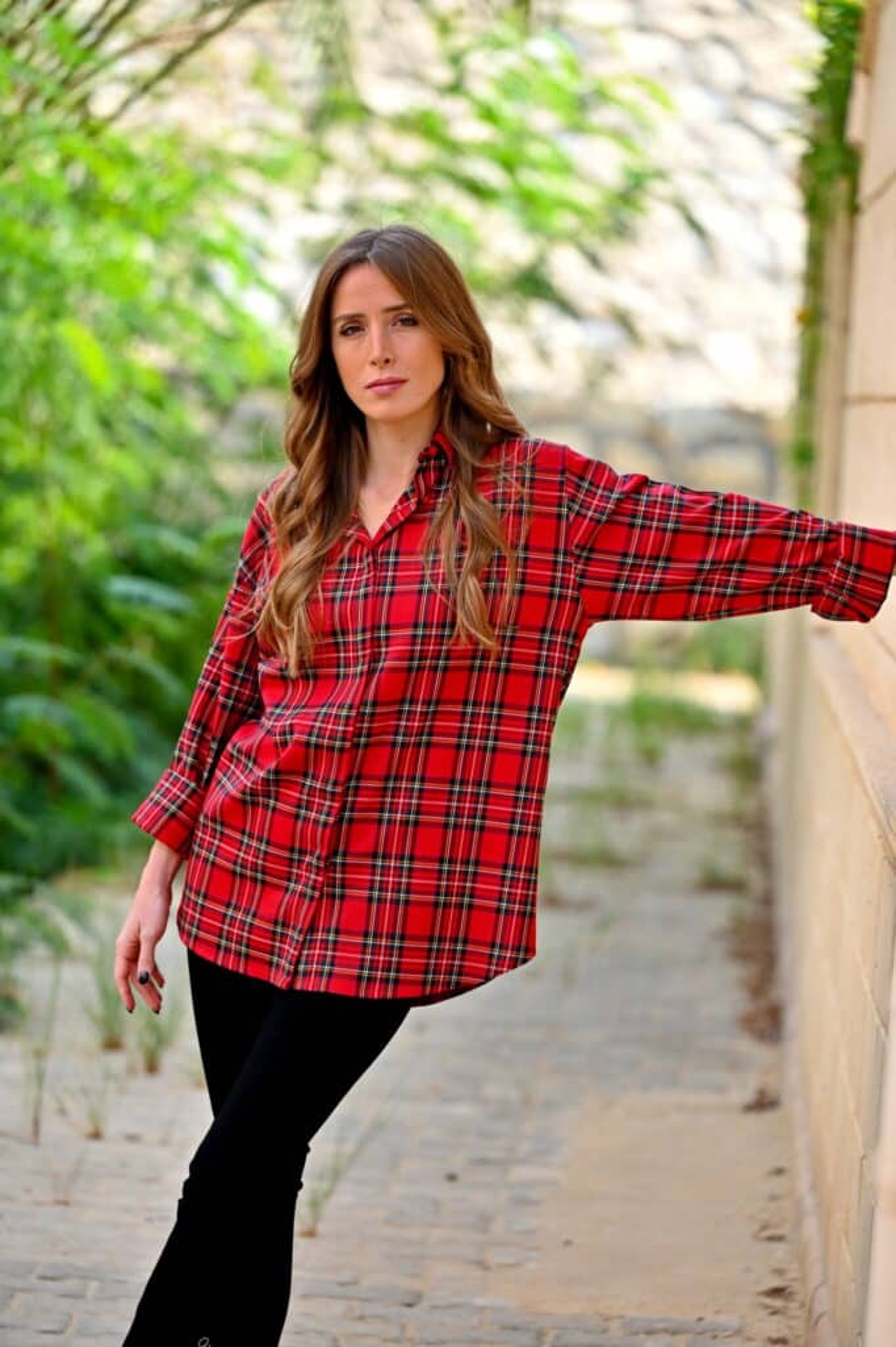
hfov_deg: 11.0
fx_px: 4669
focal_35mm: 125
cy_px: 674
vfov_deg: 16.4
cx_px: 448
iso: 1000
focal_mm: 125
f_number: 2.8
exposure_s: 1/4000
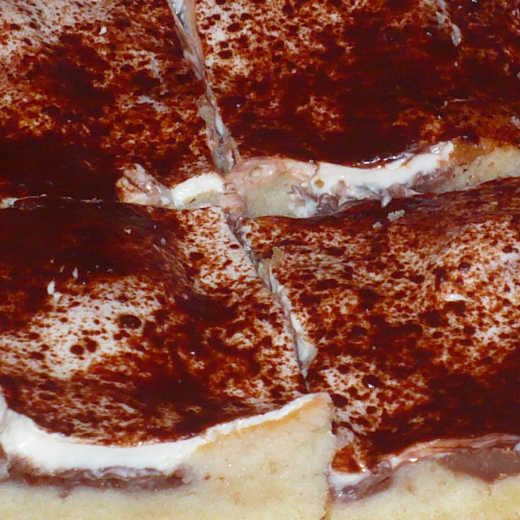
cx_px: 403
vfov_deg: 2.8
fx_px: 10673
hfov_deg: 2.8
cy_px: 323
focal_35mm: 628
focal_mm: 33.1
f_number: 4.4
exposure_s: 1/30
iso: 160
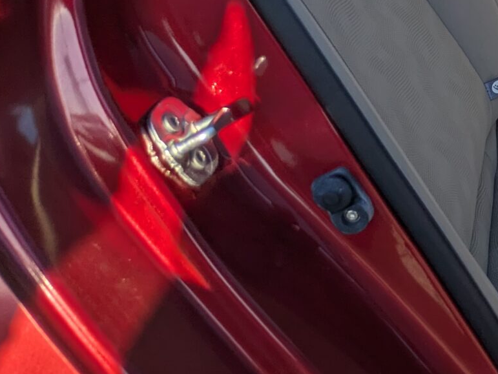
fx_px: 1195
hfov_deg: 20.7
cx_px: 707
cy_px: -37
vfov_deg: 17.2
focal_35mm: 83
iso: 53
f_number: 1.89
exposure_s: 1/1513
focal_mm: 5.43
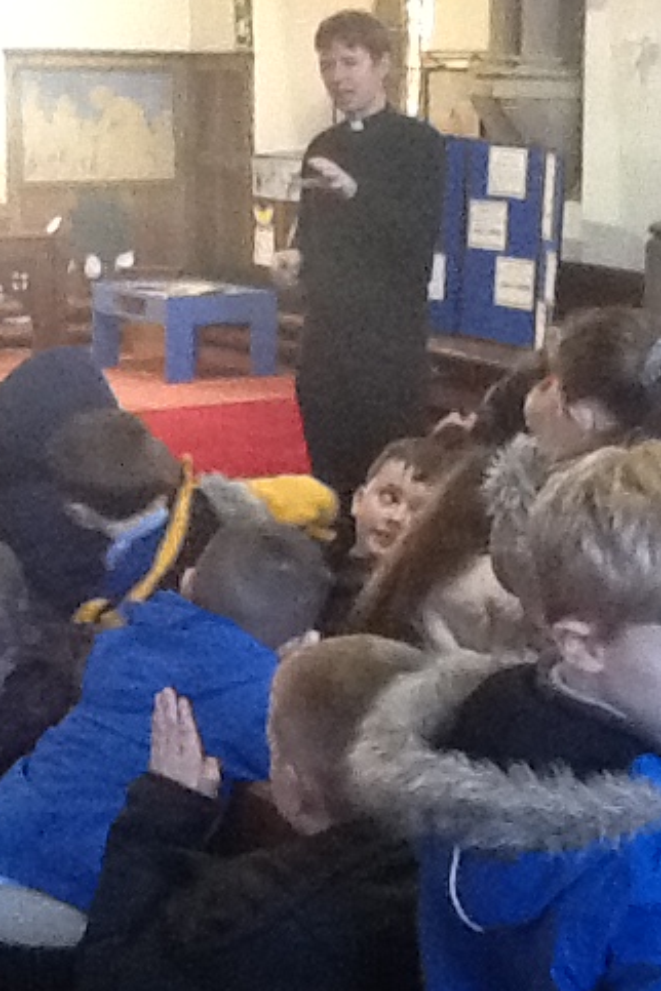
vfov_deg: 22.4
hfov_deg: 14.9
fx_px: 2506
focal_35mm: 91
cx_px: 530
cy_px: 474
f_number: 2.4
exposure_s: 1/24
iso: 320
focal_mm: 2.03
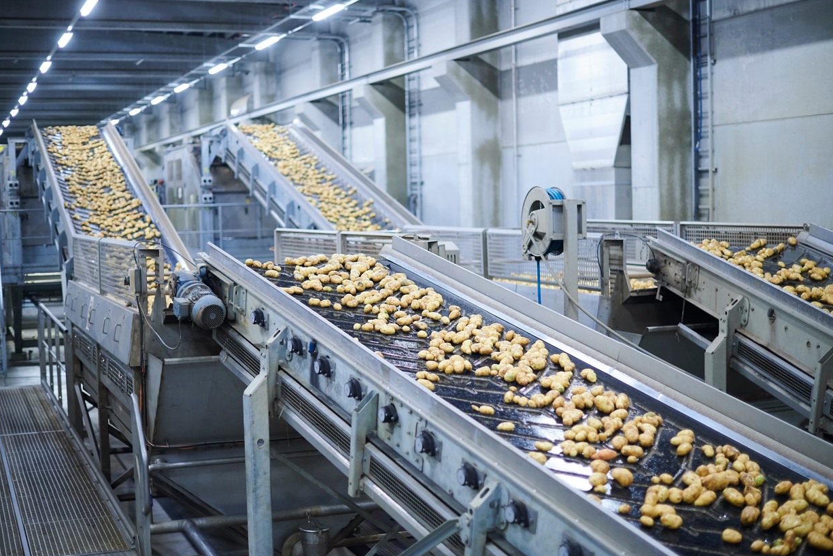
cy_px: 275
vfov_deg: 26.5
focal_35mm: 51
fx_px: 1180
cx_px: 420
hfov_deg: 38.9
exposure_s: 1/200
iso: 640
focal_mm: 50
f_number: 1.8
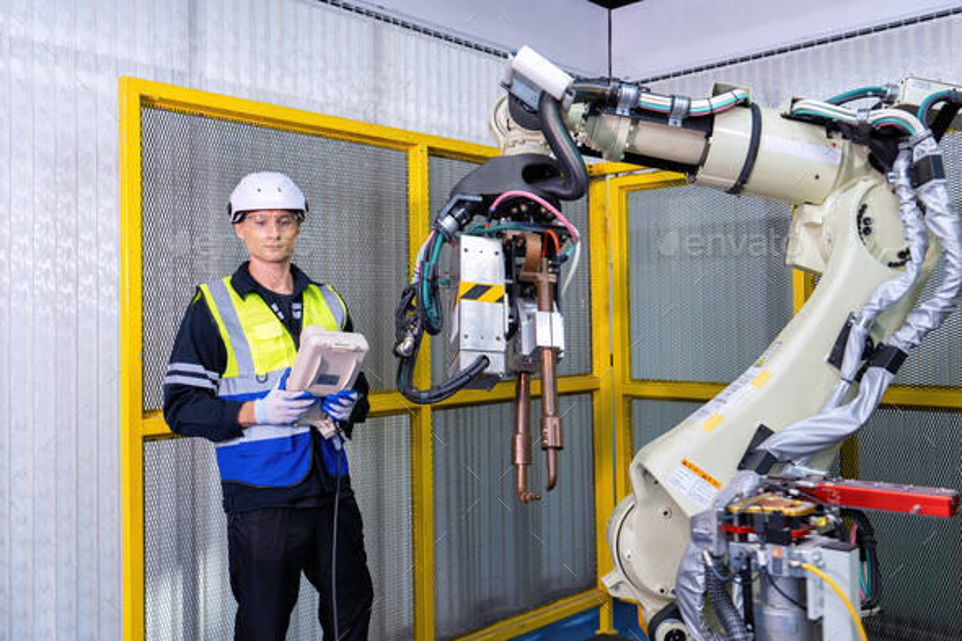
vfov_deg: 38.9
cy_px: 320
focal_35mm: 34
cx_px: 481
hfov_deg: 55.8
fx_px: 908
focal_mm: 34
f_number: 2.8
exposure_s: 1/160
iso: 1000
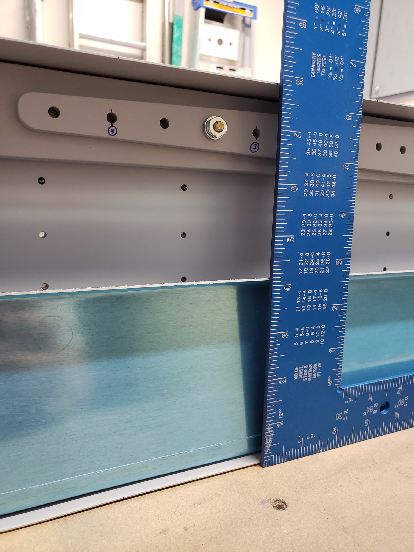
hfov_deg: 53.1
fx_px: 415
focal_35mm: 26
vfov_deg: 67.3
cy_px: 276
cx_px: 207
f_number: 2.4
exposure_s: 1/40
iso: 250
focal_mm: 4.3
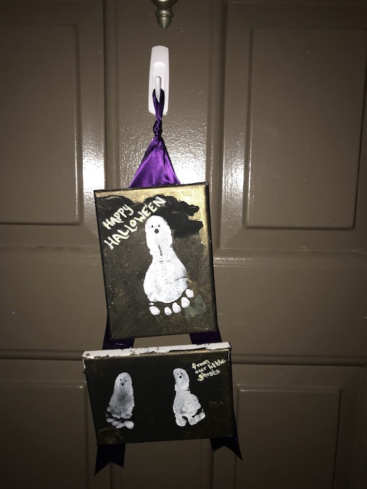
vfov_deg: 63.4
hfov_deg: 49.8
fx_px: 396
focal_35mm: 28
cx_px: 184
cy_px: 244
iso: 20
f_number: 1.8
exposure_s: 1/23
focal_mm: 3.99
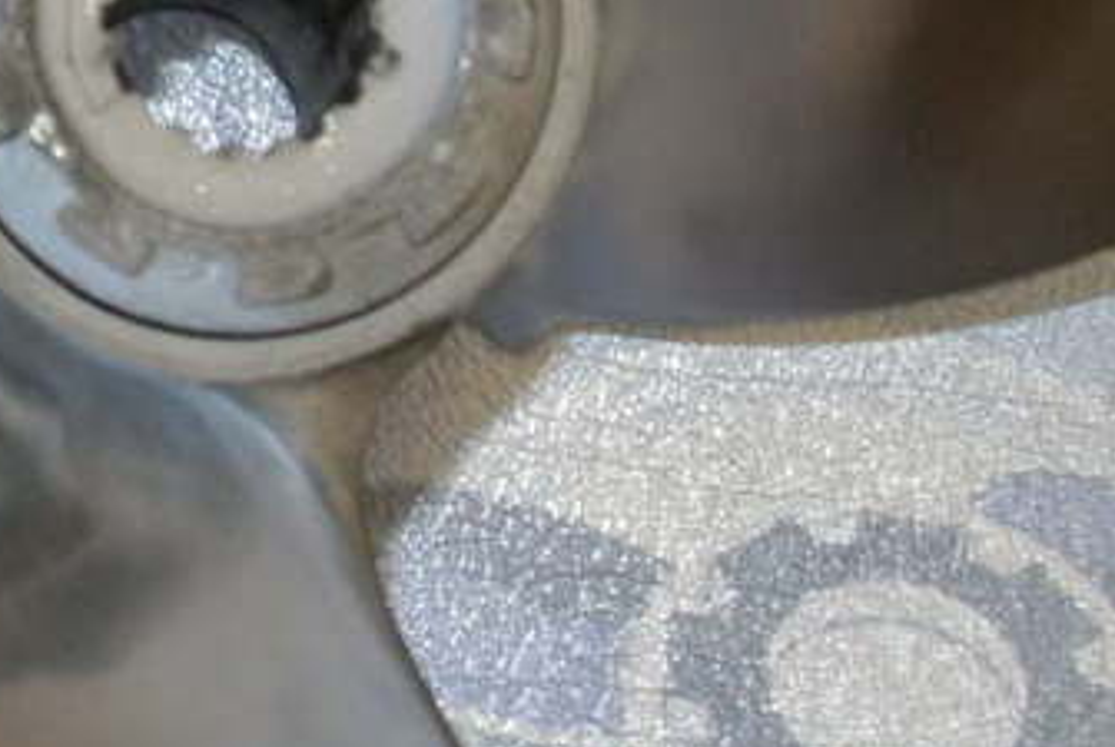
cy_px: 393
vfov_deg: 9.6
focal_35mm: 143
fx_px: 4435
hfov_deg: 13.9
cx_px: -209
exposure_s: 1/60
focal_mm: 11.4
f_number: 5.6
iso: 200
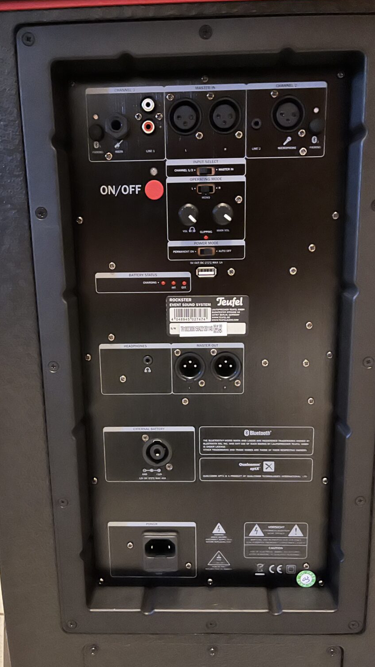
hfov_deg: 40.2
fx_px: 513
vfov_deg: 66.1
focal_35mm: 29
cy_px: 340
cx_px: 184
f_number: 1.6
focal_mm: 5.1
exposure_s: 1/14
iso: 2000
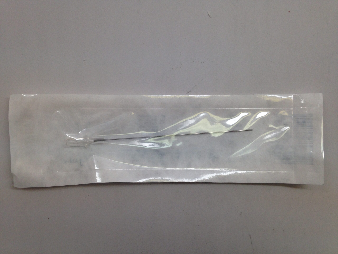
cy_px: 127
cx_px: 169
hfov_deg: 55.4
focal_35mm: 33
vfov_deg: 42.9
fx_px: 322
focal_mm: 4.12
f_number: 2.4
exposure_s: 1/120
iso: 64
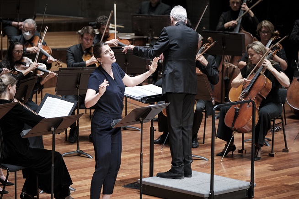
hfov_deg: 11.5
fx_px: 1487
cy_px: 100
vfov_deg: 7.7
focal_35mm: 179
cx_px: 150
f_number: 2.8
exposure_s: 1/200
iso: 2000
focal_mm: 119.2
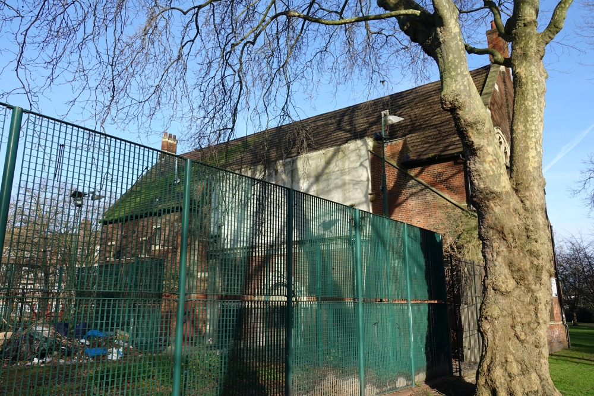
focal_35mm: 27
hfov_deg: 67.4
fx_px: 446
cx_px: 297
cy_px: 198
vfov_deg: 47.9
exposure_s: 1/400
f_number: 4
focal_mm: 9.99
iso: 100
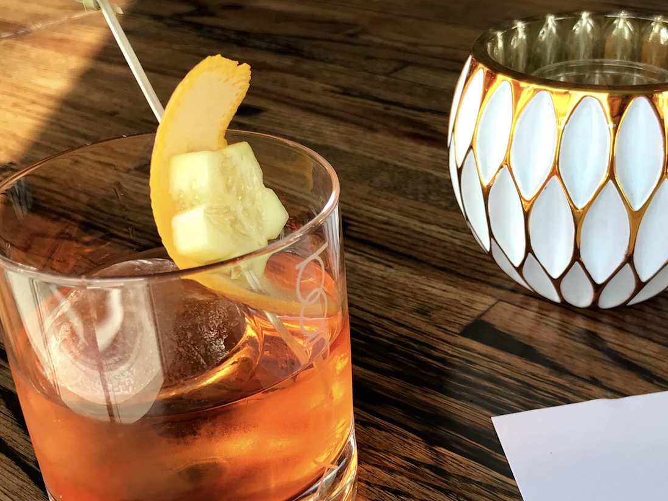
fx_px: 791
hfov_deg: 45.7
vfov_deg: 35.1
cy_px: 280
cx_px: 361
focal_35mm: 41
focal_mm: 3.99
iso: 25
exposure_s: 1/120
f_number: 1.8
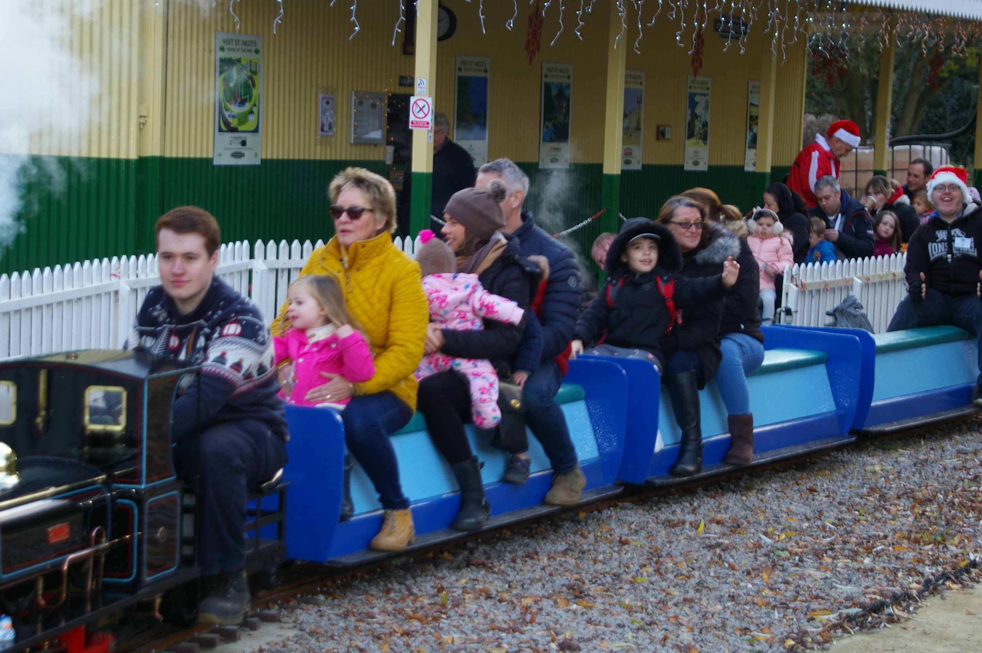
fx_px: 2767
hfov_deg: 20.1
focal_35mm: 102
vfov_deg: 13.5
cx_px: 484
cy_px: 337
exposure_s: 1/90
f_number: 4.5
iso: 200
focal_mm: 65
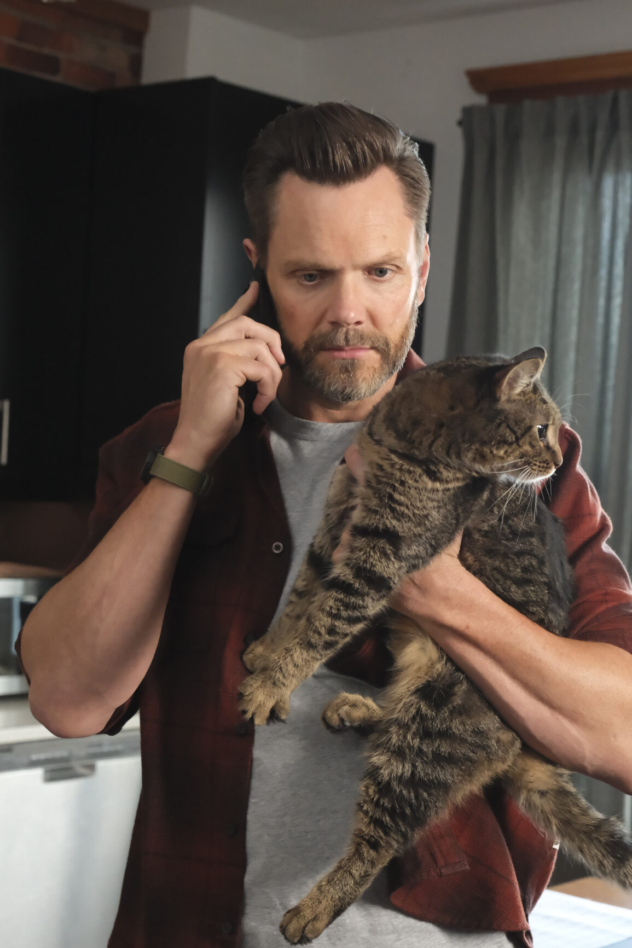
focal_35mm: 65
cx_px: 352
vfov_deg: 31.0
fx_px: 1712
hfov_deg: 20.9
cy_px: 463
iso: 6400
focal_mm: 36.5
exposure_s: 1/320
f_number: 4
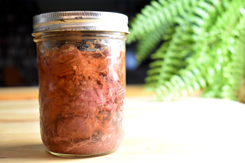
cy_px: 82
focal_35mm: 51
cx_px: 122
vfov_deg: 26.5
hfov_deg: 38.9
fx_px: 347
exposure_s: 1/60
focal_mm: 34
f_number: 4.5
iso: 3200
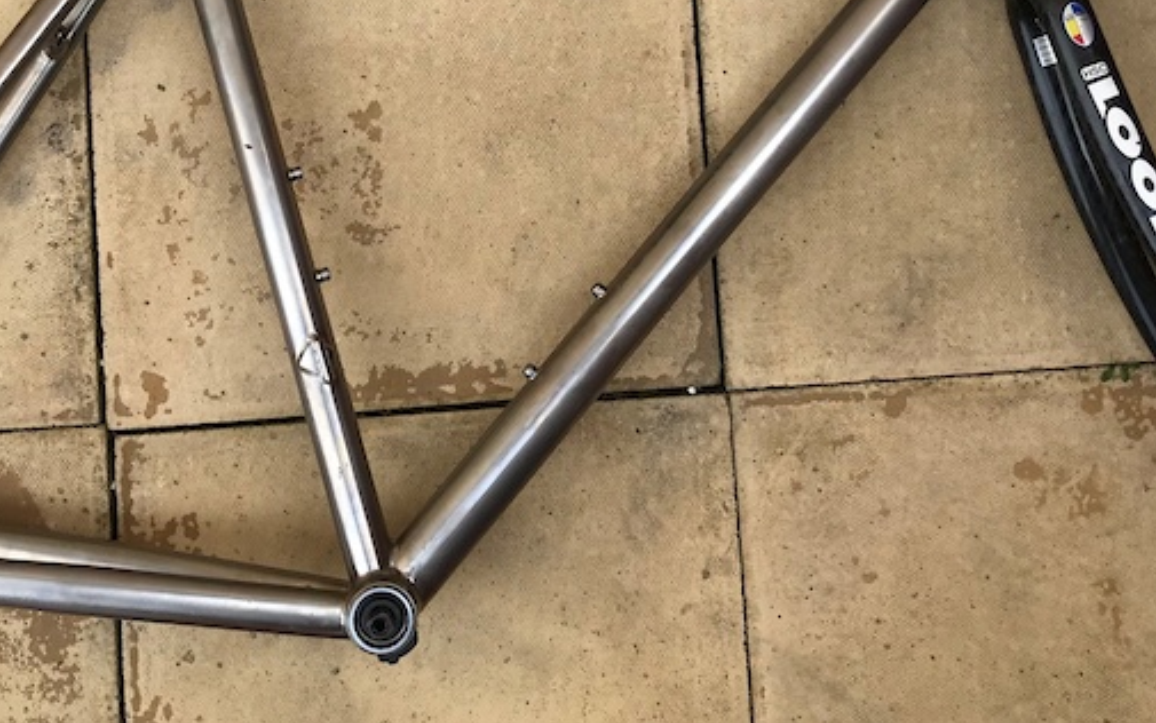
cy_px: 108
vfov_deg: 26.7
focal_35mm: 47
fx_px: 1481
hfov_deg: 42.5
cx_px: 499
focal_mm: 3.99
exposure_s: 1/656
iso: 20
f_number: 1.8
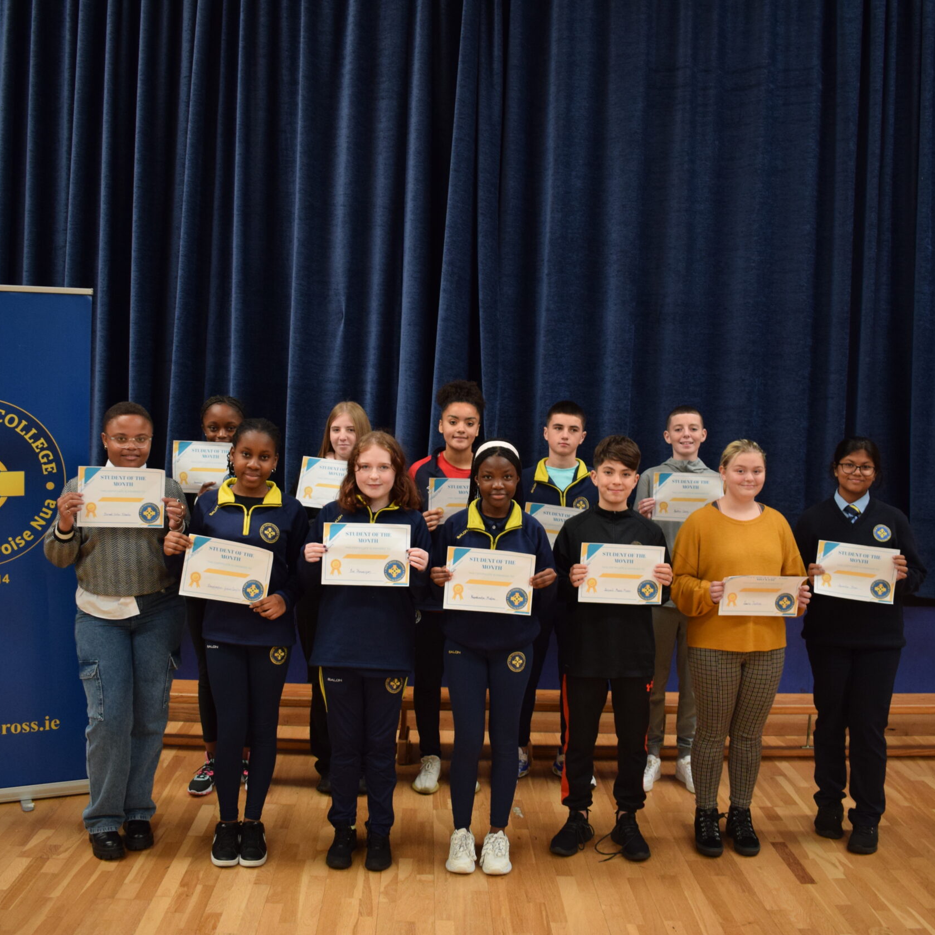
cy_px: 462
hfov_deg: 47.2
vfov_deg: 47.2
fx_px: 1070
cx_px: 459
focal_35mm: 35
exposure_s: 1/60
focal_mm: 18
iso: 900
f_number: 3.5
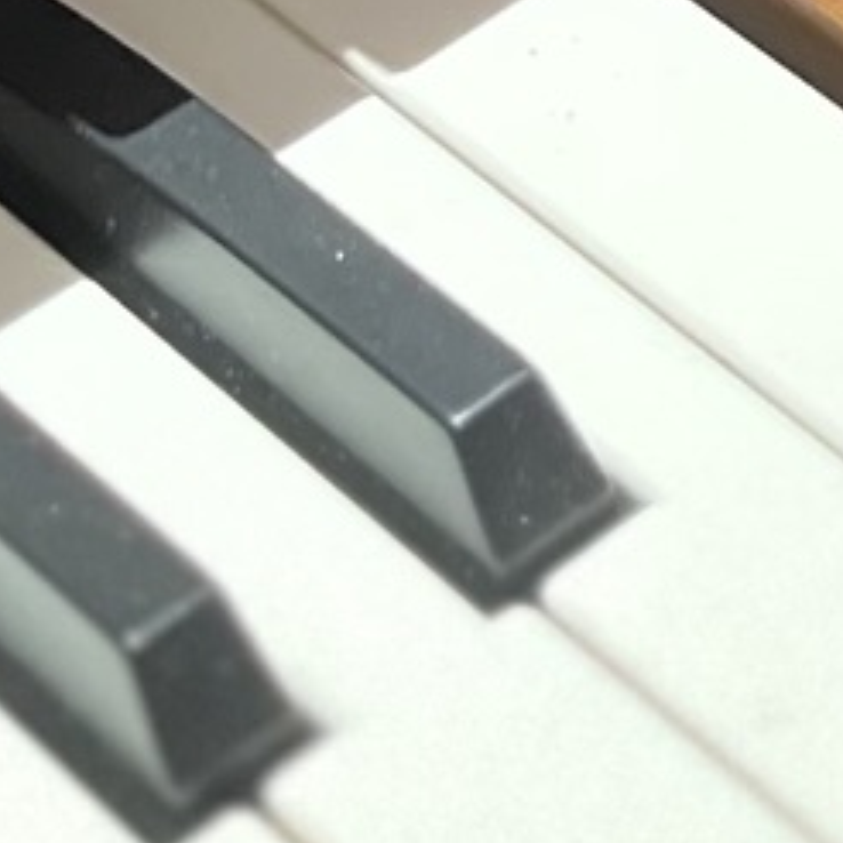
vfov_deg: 7.8
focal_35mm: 187
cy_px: -1912
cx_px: 2275
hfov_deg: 8.3
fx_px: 5152
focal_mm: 5.1
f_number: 1.6
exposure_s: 1/30
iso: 640
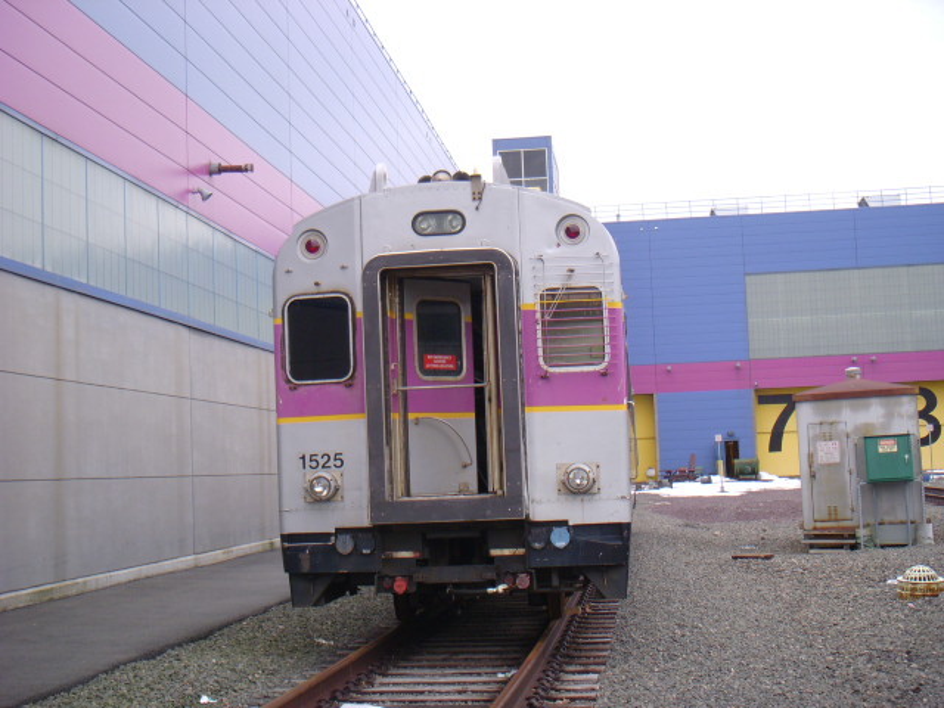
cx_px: 472
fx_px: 1554
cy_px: 354
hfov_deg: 33.8
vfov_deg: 25.7
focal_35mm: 57
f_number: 3.6
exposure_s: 1/80
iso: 100
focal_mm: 9.4
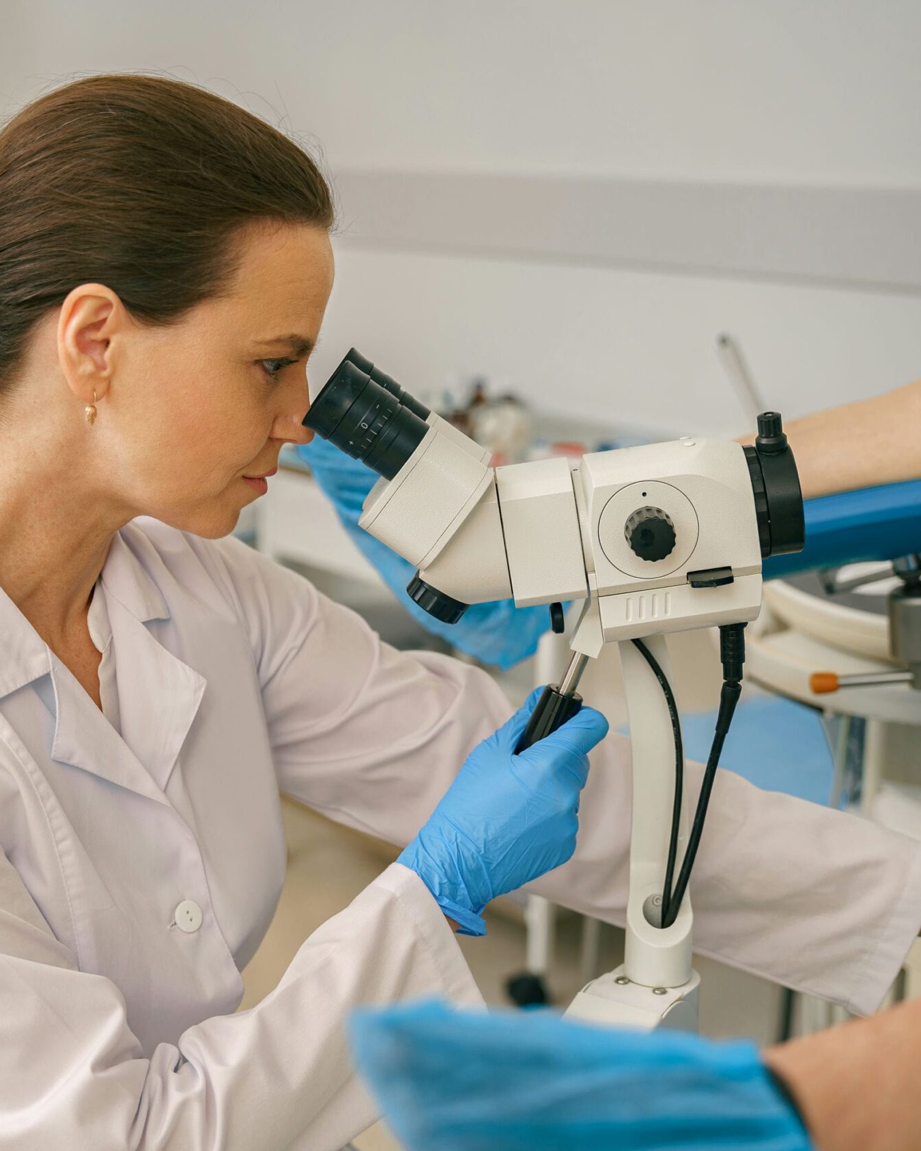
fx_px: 1942
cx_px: 373
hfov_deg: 26.6
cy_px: 580
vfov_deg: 33.0
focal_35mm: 57
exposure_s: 1/100
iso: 100
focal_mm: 40
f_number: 2.8
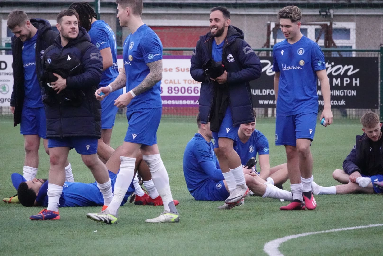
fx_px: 4759
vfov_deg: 3.1
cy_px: 128
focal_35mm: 447
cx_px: 192
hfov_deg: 4.6
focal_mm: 163.85
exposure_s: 1/1000
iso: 5000
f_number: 4
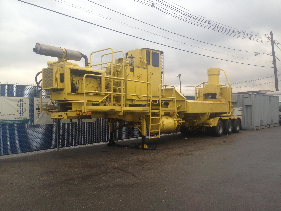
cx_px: 140
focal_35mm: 33
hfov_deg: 55.4
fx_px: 268
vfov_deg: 42.9
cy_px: 106
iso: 50
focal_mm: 4.13
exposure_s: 1/130
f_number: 2.4
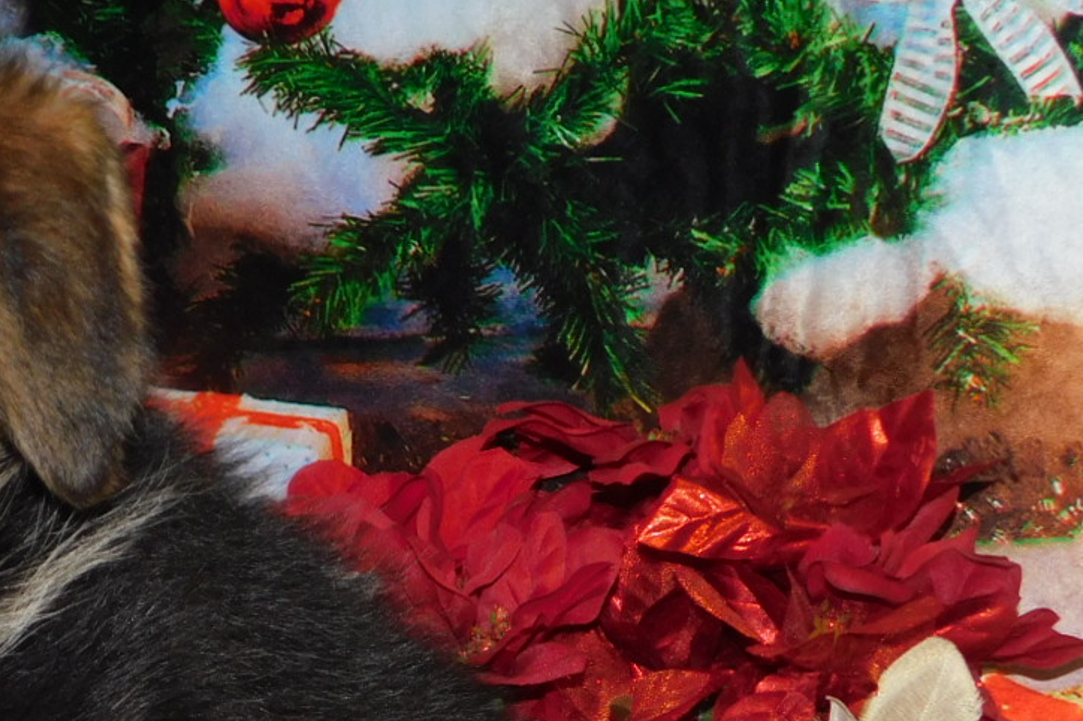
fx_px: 2766
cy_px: 737
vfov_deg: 14.6
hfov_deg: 21.2
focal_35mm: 92
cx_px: -66
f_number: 3.6
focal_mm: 7.1
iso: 200
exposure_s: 1/30
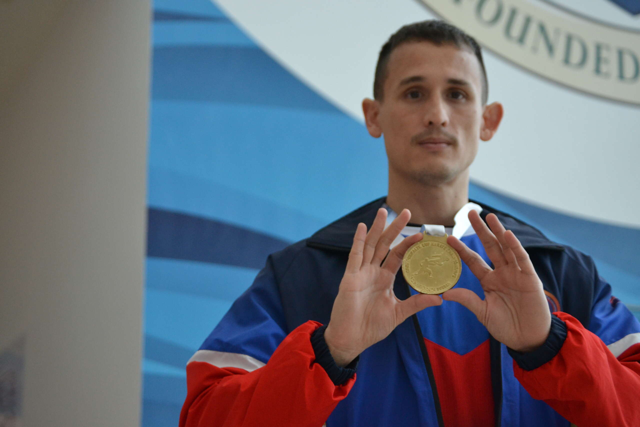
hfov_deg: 24.6
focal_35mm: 82
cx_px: 320
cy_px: 214
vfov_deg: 16.6
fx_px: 1467
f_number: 4
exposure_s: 1/500
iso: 1250
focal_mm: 55
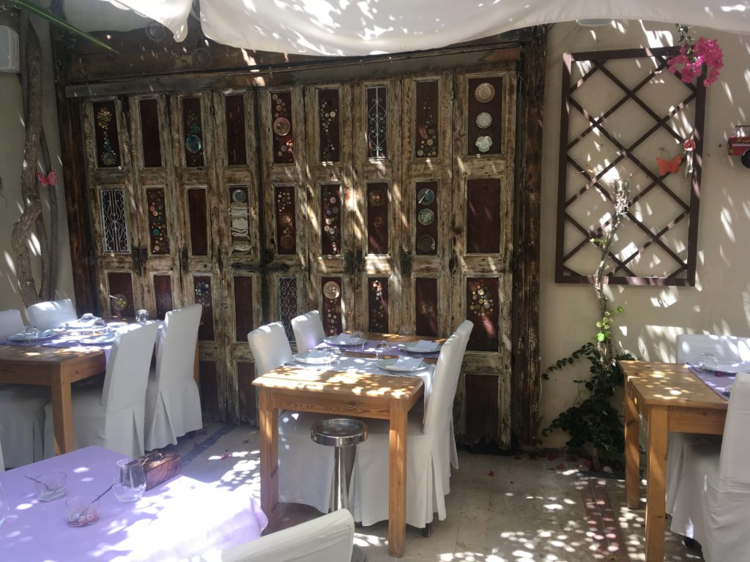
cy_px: 281
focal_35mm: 29
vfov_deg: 48.2
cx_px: 375
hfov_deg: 61.7
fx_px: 628
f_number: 2.2
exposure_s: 1/118
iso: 25
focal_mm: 4.15
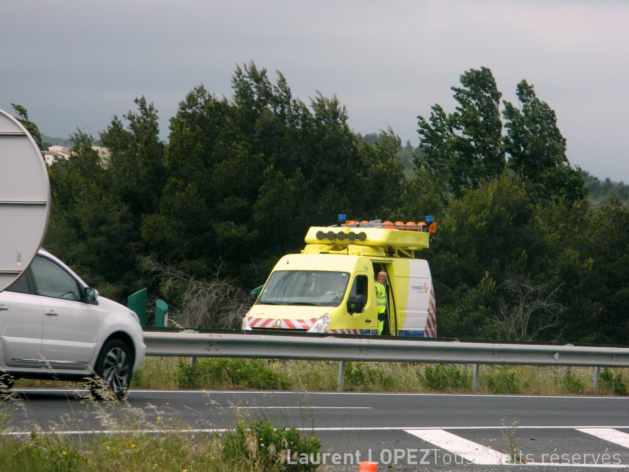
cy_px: 236
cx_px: 314
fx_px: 4016
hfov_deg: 9.0
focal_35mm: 221
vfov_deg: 6.7
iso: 250
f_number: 5.4
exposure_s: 1/500
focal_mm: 39.7
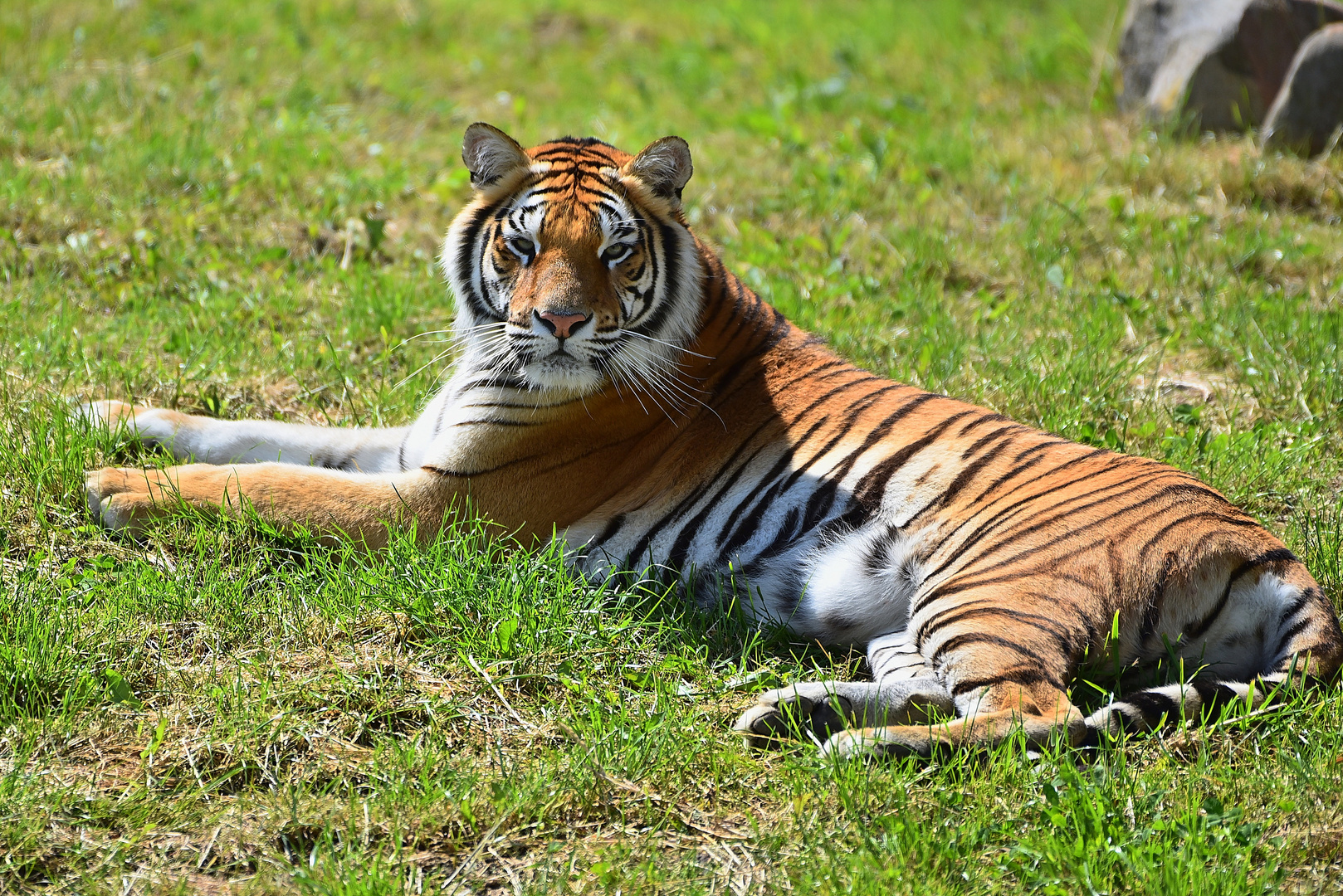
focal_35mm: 500
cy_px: 448
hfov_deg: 4.1
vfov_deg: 2.8
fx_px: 18658
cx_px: 672
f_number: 5.6
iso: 400
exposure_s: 1/1250
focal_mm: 500
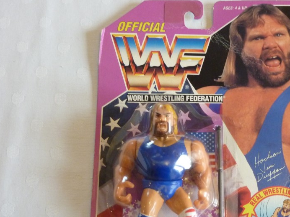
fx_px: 545
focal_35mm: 65
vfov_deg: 22.5
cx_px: 208
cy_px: 133
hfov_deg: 29.5
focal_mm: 7.3
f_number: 3.7
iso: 400
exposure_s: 1/15
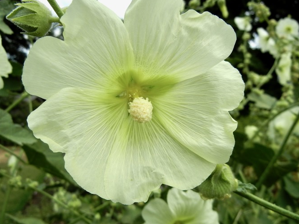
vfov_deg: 39.6
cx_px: 145
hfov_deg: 51.4
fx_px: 311
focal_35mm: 36
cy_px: 123
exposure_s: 1/972
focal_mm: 5.4
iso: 160
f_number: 3.5
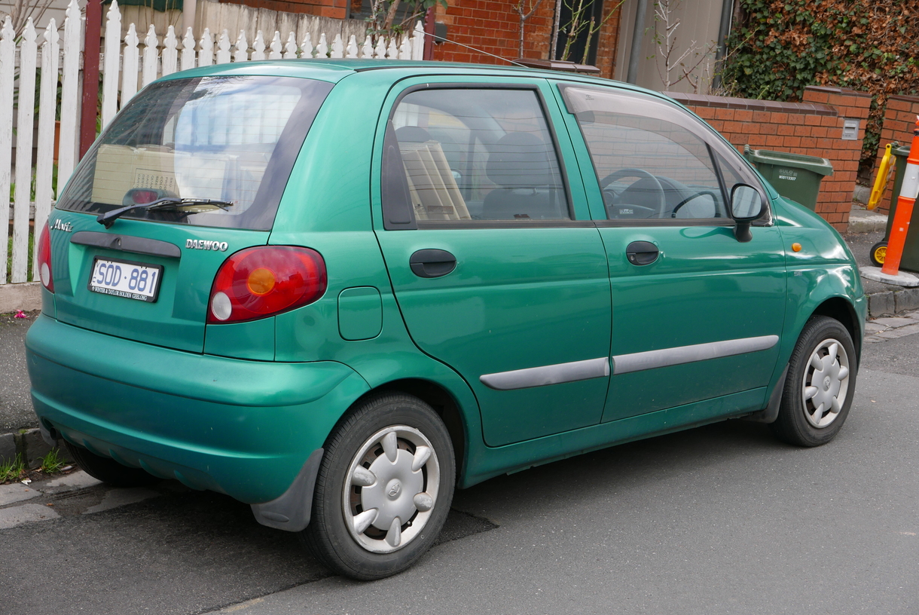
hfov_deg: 36.8
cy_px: 308
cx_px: 460
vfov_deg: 25.1
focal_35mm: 54
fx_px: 1380
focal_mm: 24.5
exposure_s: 1/125
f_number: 5
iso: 200
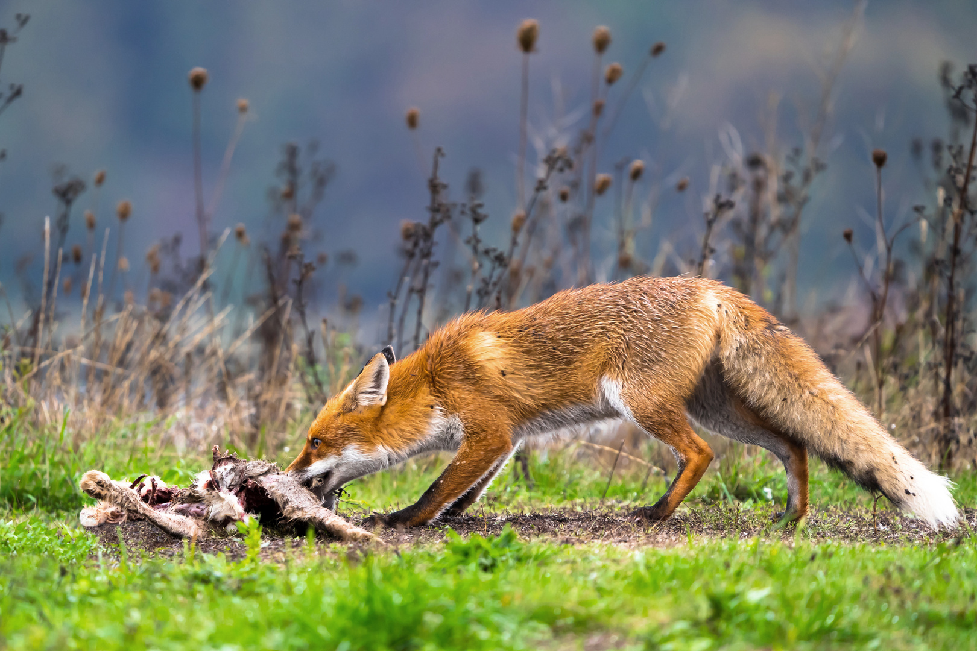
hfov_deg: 3.4
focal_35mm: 600
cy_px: 326
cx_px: 488
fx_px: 16282
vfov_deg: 2.3
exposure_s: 1/200
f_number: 6.3
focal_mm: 600
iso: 1600
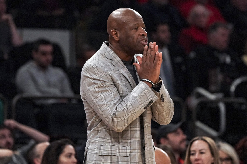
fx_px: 2141
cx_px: 124
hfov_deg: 6.6
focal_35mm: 312
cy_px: 82
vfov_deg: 4.4
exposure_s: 1/1600
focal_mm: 312
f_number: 5.6
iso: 12800
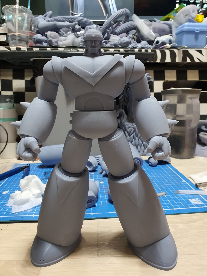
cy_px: 138
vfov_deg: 67.3
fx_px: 207
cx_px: 104
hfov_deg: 53.1
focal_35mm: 26
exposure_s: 1/40
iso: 500
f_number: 2.4
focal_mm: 4.3
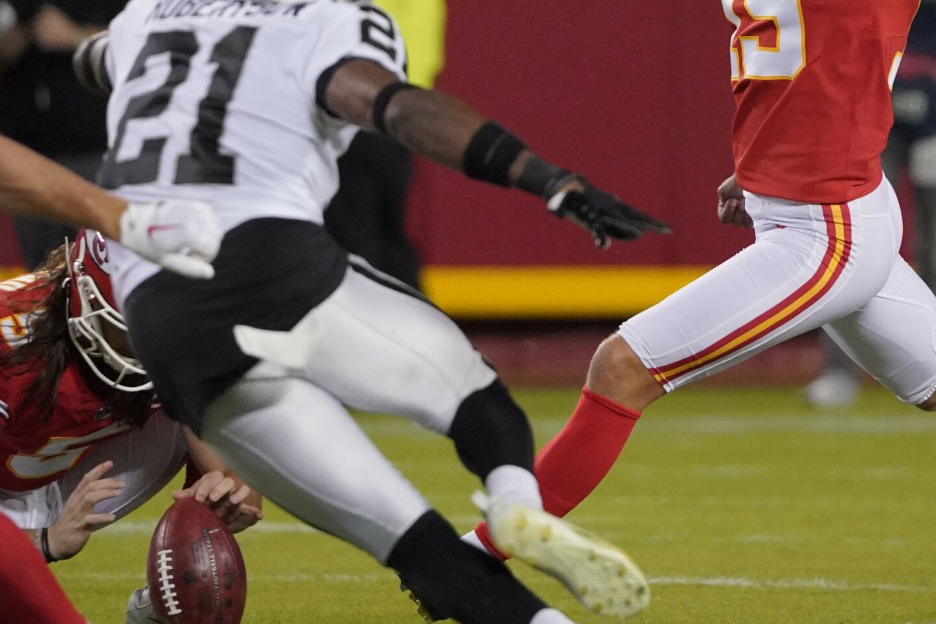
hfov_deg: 2.2
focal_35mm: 943
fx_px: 24521
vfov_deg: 1.5
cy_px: 101
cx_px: 588
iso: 8000
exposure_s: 1/2000
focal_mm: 529
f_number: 6.3
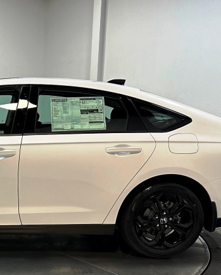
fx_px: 450
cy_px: 237
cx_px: -3
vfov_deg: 32.8
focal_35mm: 55
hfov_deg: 26.1
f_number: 1.78
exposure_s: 1/60
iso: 200
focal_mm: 6.86
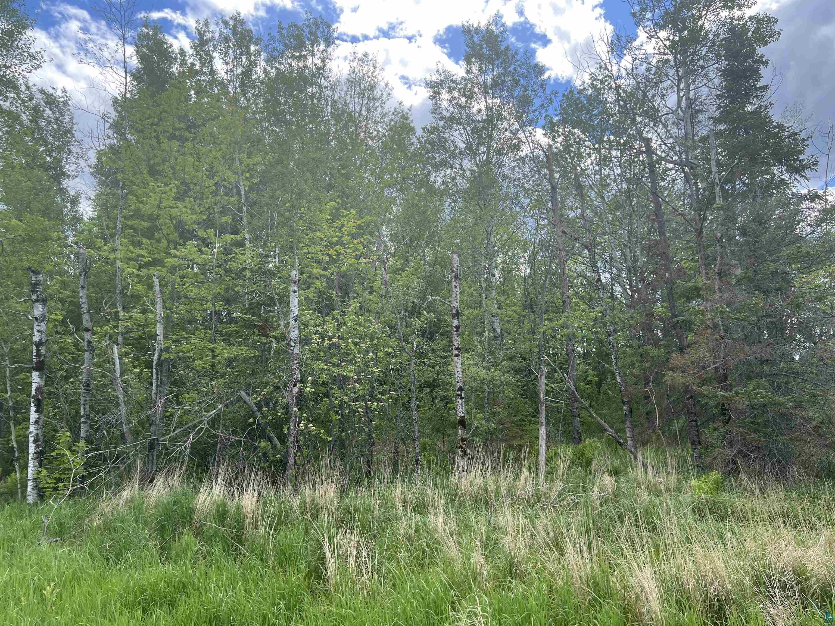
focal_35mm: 26
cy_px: 313
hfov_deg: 67.3
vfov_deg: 53.1
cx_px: 418
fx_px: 627
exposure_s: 1/1395
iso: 50
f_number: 1.5
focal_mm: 5.7
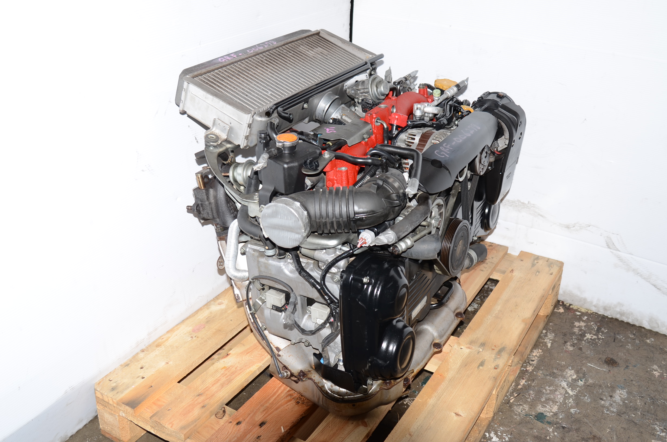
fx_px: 666
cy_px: 221
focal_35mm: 36
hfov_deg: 53.2
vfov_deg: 36.7
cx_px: 334
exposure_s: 1/100
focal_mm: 24
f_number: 3.5
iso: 100
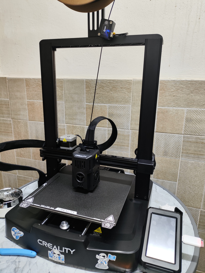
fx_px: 189
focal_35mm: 24
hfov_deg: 56.9
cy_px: 136
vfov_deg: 71.6
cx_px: 102
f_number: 1.8
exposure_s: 1/33.3
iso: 120
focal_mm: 4.68
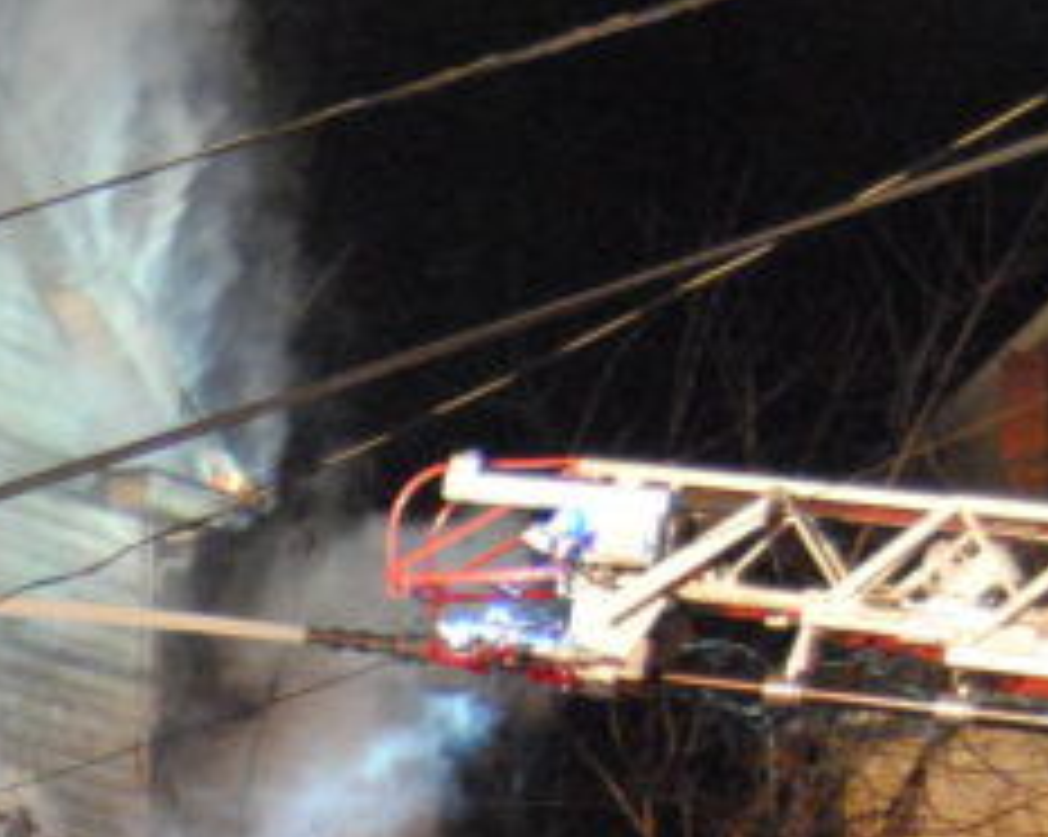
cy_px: 1424
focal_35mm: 161
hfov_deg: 11.5
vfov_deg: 9.2
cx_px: -481
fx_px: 4990
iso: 1600
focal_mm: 26
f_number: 4
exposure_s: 1/25
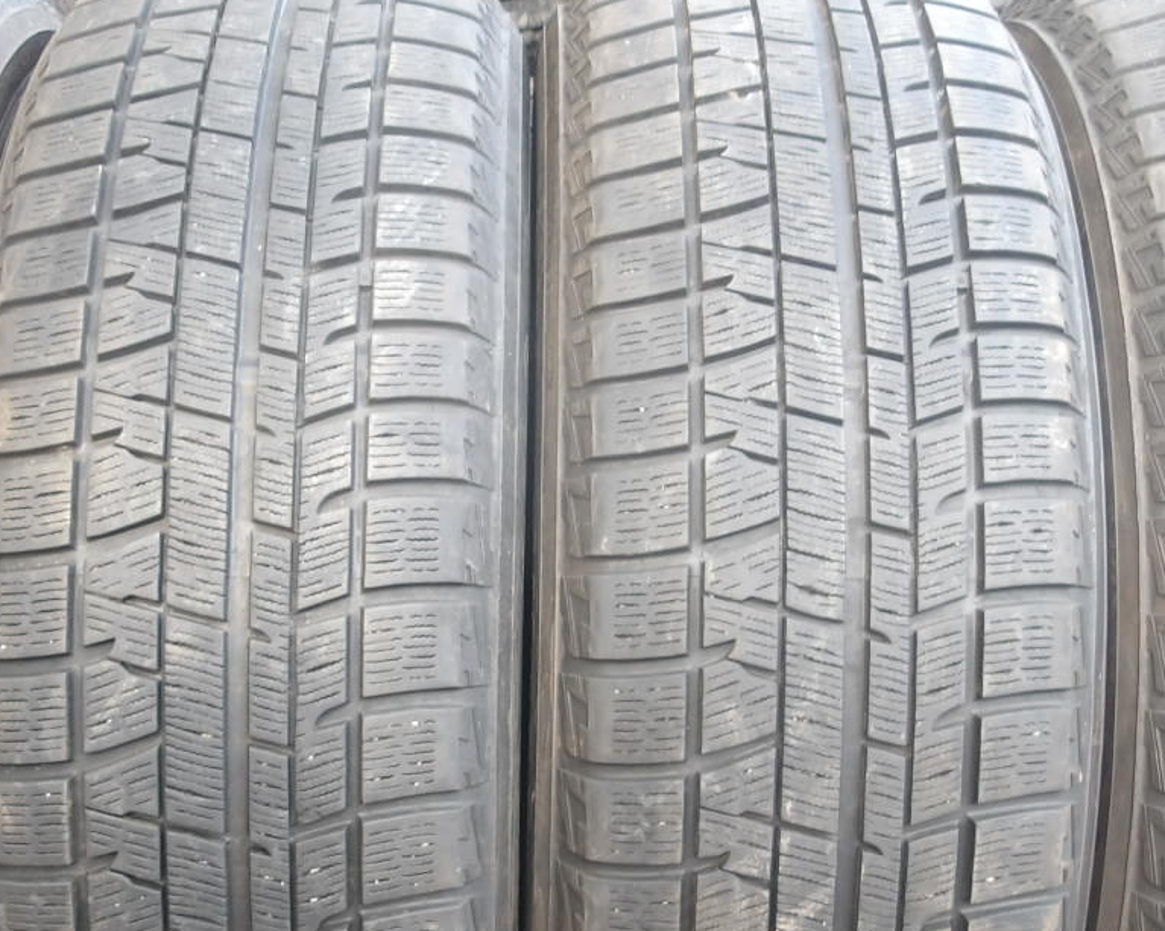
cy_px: 600
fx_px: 1896
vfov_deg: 27.5
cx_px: 512
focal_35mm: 55
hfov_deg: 34.1
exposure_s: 1/27
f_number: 3
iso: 200
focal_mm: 4.9
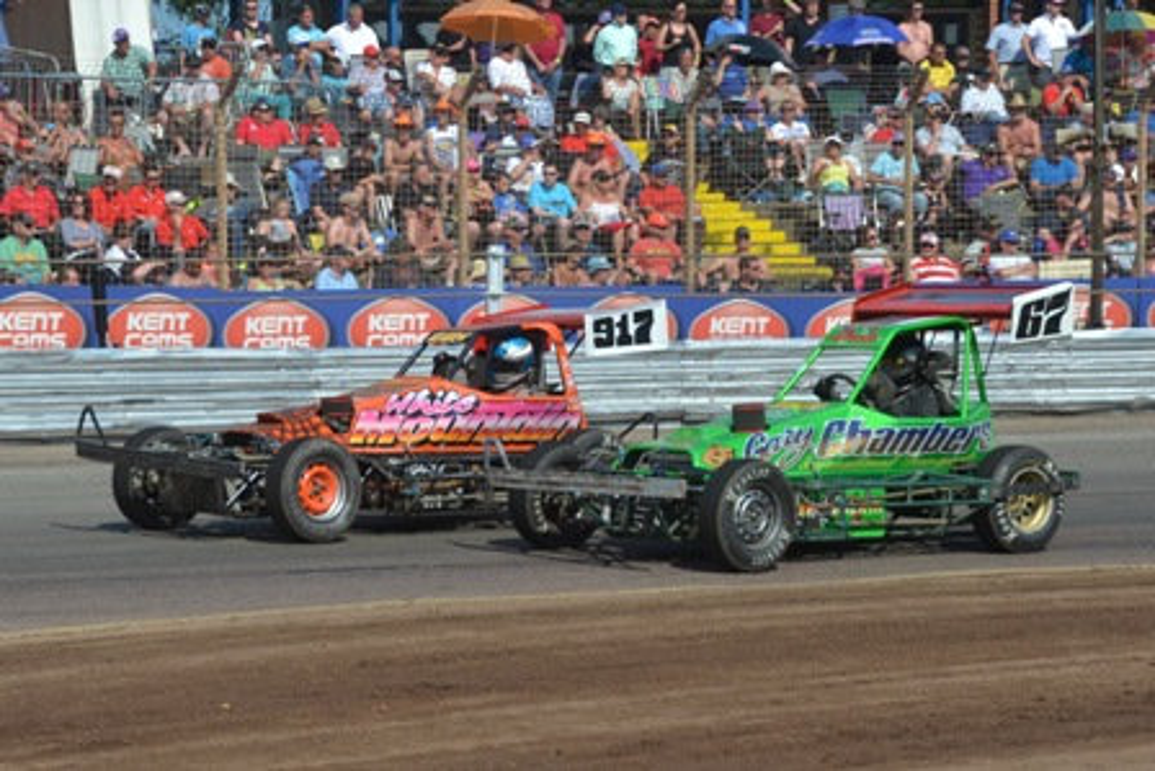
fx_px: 3370
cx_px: 578
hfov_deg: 19.5
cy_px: 386
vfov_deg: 13.1
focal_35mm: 105
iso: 400
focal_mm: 70
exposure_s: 1/2000
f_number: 8
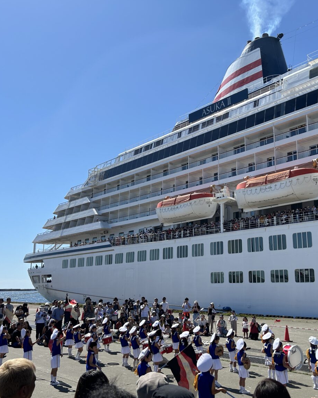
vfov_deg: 52.8
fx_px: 400
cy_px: 199
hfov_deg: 43.0
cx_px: 202
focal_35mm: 34
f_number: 1.5
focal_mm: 5.7
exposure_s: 1/5076
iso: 50
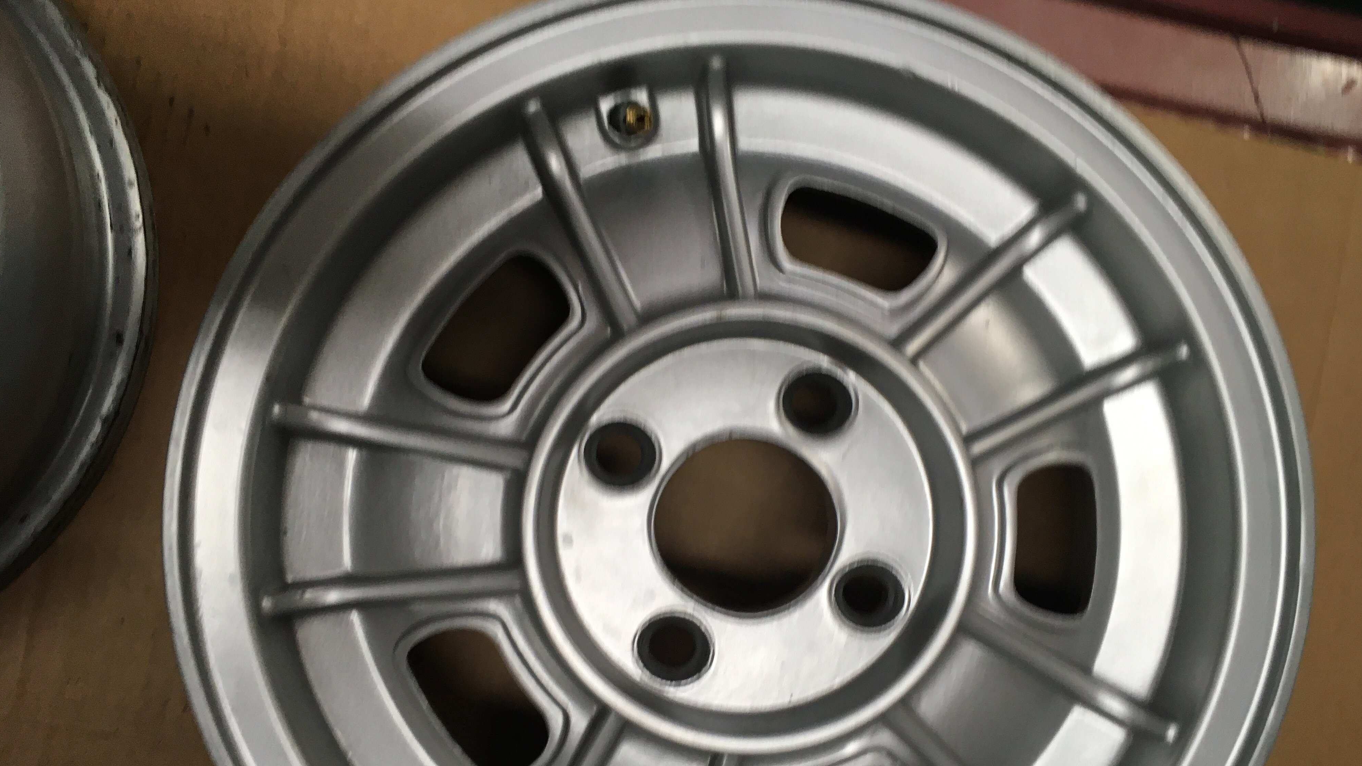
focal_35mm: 32
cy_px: 490
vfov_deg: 36.4
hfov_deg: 61.0
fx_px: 1156
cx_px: 687
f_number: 2.2
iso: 32
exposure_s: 1/30
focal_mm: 4.15
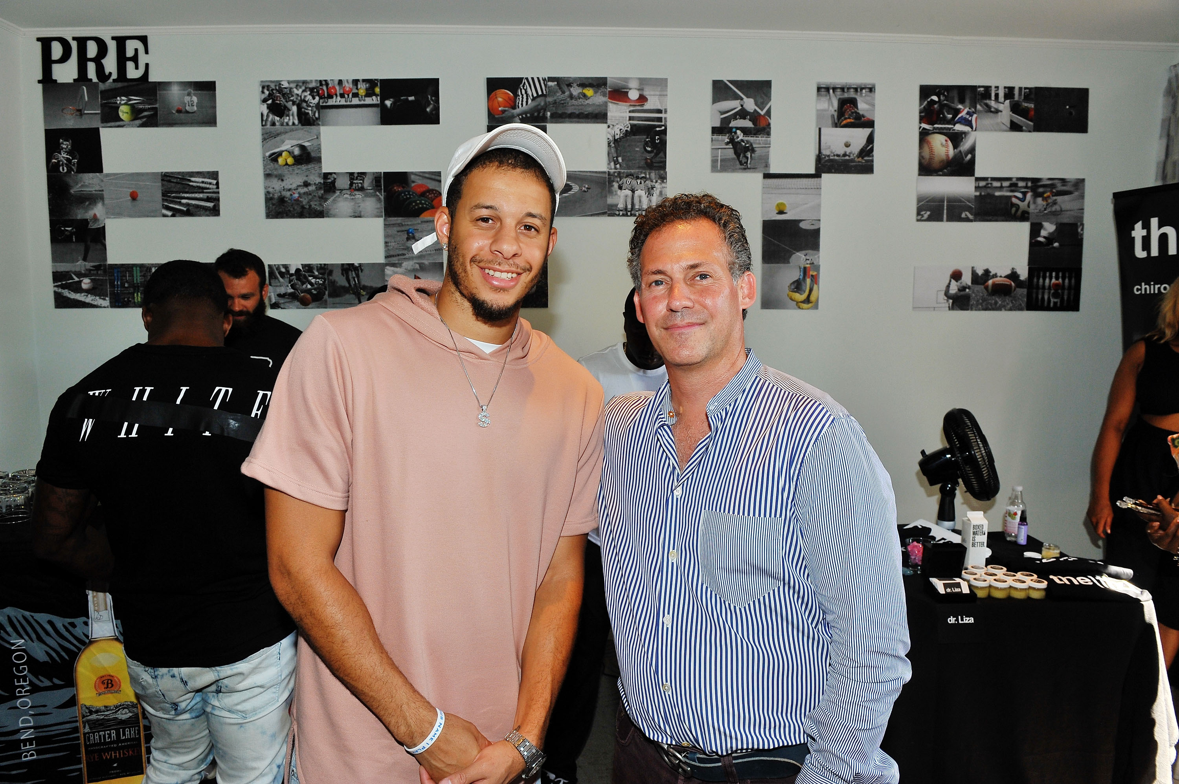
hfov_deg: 73.8
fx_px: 785
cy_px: 392
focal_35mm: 24
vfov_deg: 53.1
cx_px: 590
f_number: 6.3
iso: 640
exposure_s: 1/160
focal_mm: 24
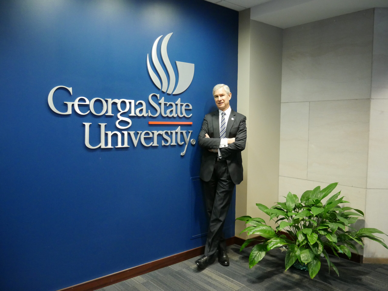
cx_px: 194
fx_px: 336
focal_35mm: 30
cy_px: 146
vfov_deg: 46.8
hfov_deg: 59.9
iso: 3200
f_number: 3.6
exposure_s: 1/60
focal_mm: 15
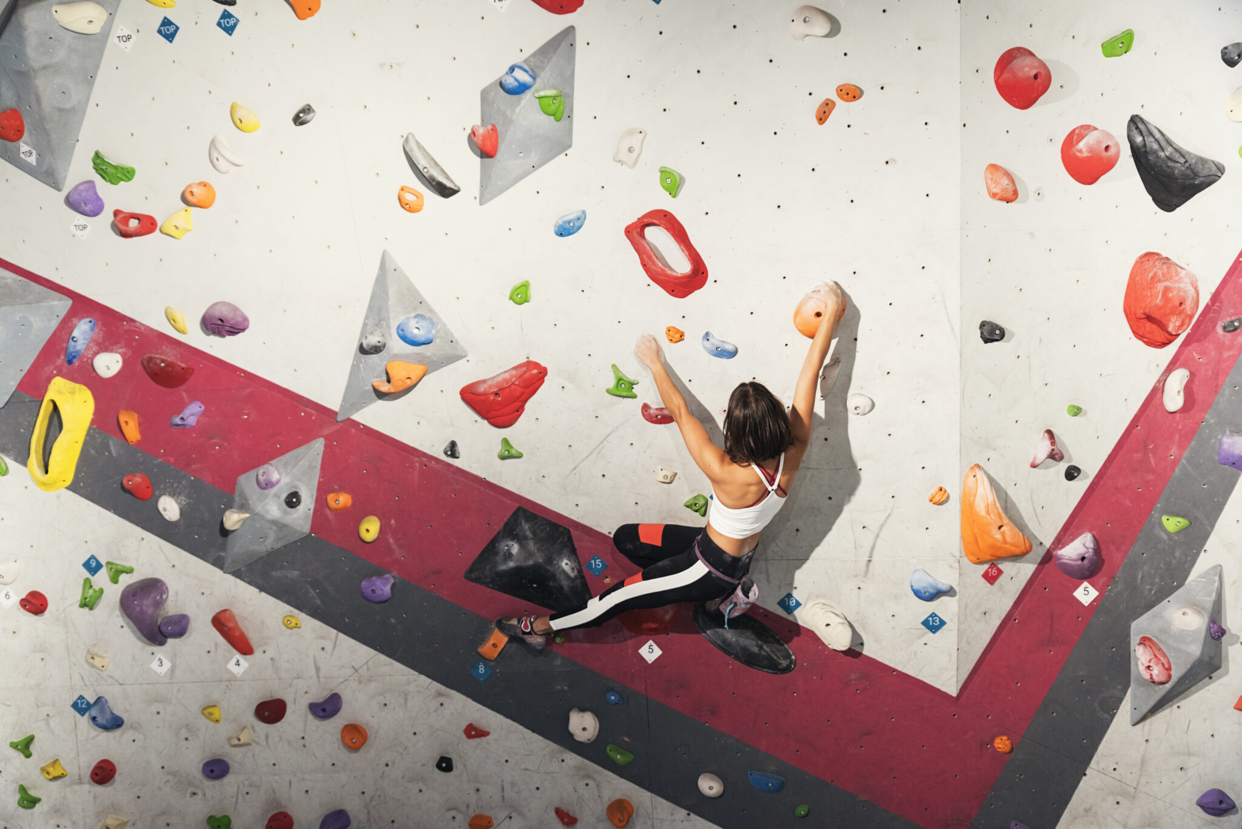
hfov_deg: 61.9
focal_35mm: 30
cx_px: 621
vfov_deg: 43.6
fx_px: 1035
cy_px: 414
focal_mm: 30
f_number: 2.8
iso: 800
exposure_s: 1/200
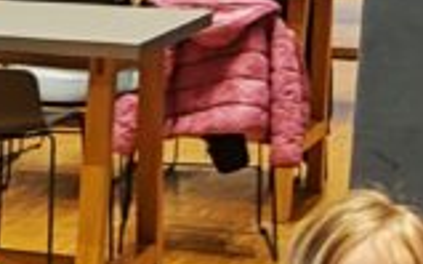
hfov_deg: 11.6
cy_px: 241
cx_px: -250
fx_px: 1969
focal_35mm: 171
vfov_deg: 7.6
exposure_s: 1/33
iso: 877
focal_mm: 4.71
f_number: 1.79
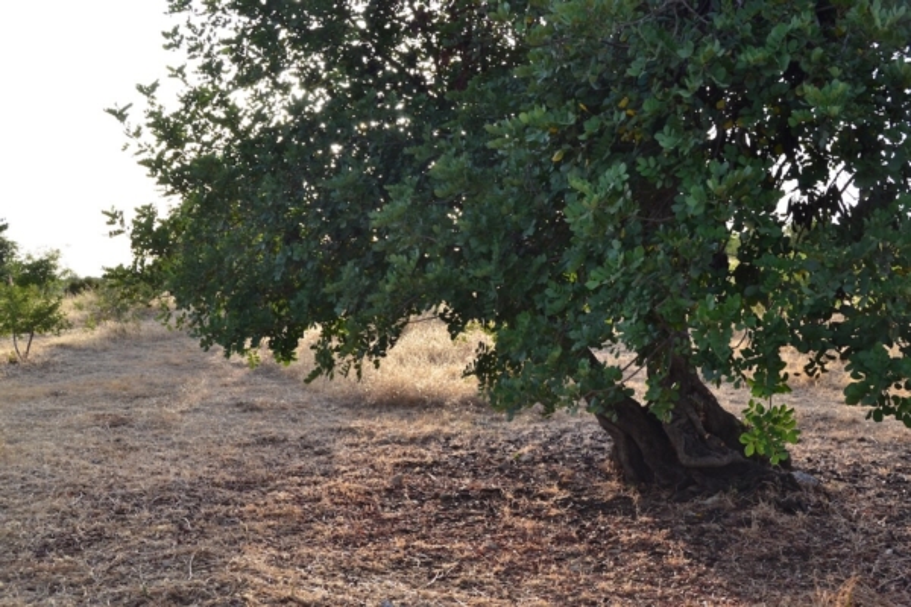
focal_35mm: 42
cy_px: 304
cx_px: 456
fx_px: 1063
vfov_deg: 31.9
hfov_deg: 46.4
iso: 400
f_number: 10
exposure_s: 1/200
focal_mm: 28
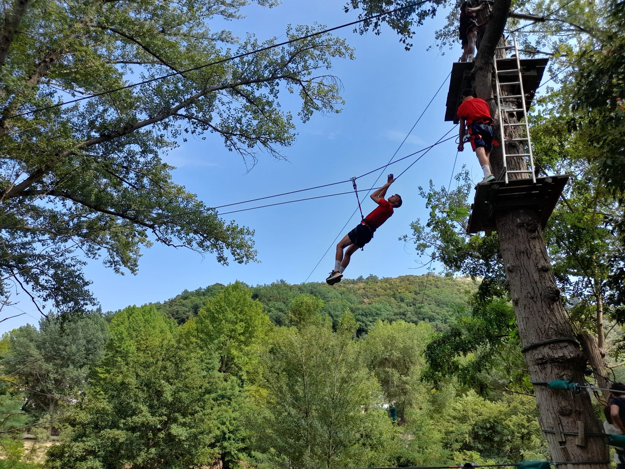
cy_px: 234
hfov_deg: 69.4
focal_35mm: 25
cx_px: 312
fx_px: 451
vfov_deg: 54.9
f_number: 2
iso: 20
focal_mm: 4.6
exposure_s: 1/374
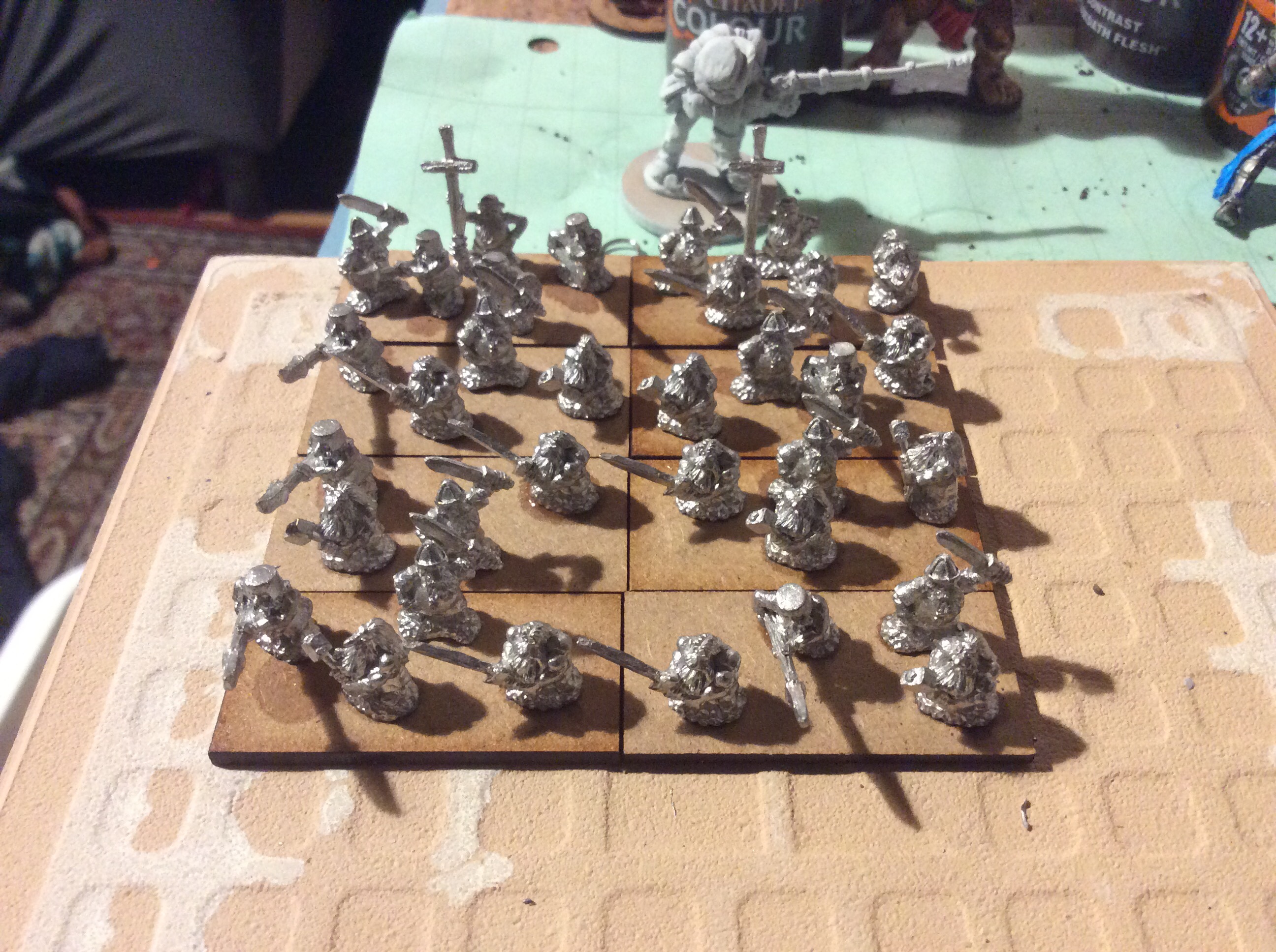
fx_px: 1178
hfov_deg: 56.9
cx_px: 638
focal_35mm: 32
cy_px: 476
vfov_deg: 44.1
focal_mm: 3.3
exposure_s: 1/17
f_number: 2.4
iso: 250
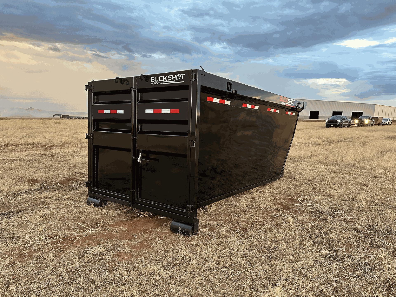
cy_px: 148
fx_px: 275
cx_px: 198
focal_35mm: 24
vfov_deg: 56.8
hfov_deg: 71.6
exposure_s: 1/119
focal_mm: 6.86
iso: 250
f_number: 1.78
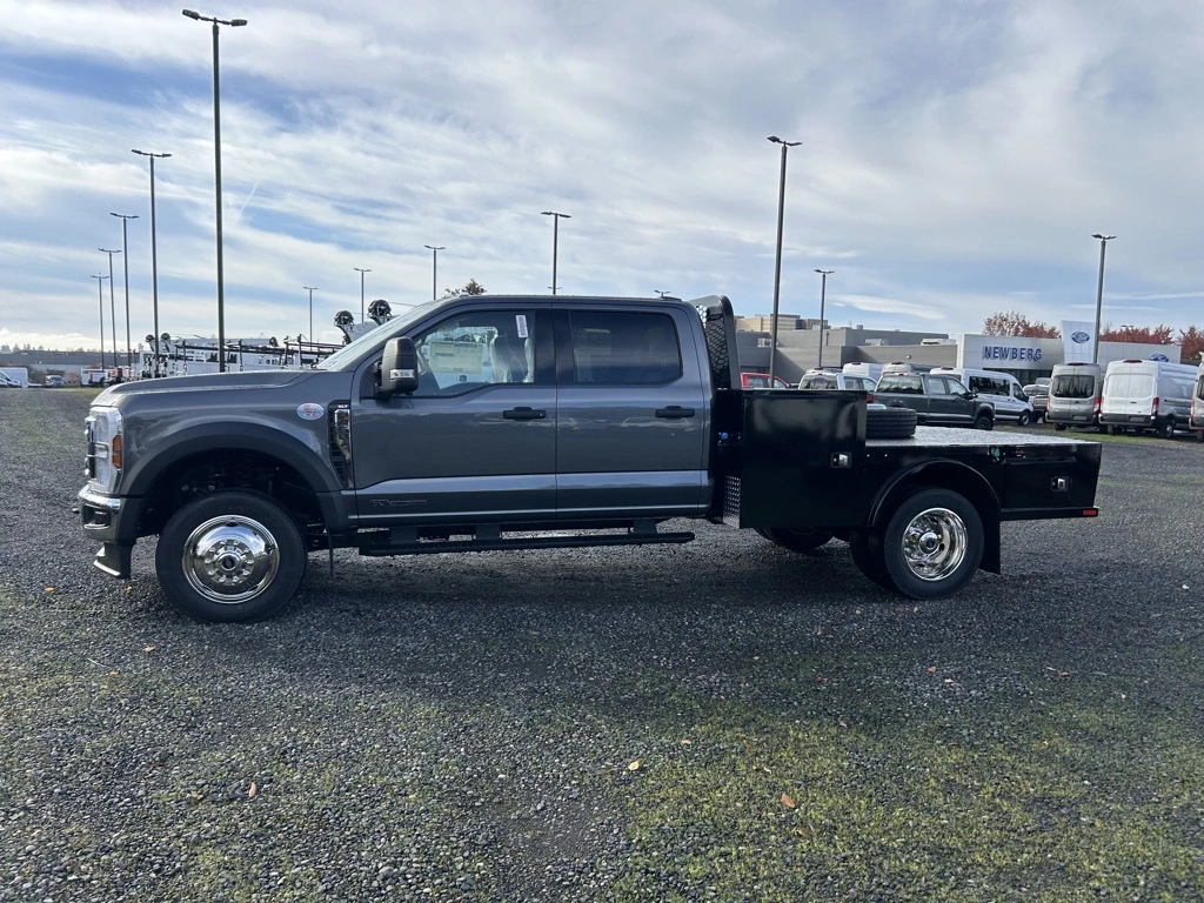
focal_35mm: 26
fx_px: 904
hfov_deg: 67.3
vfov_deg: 53.1
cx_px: 602
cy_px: 452
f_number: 1.5
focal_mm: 5.7
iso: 50
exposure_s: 1/3356
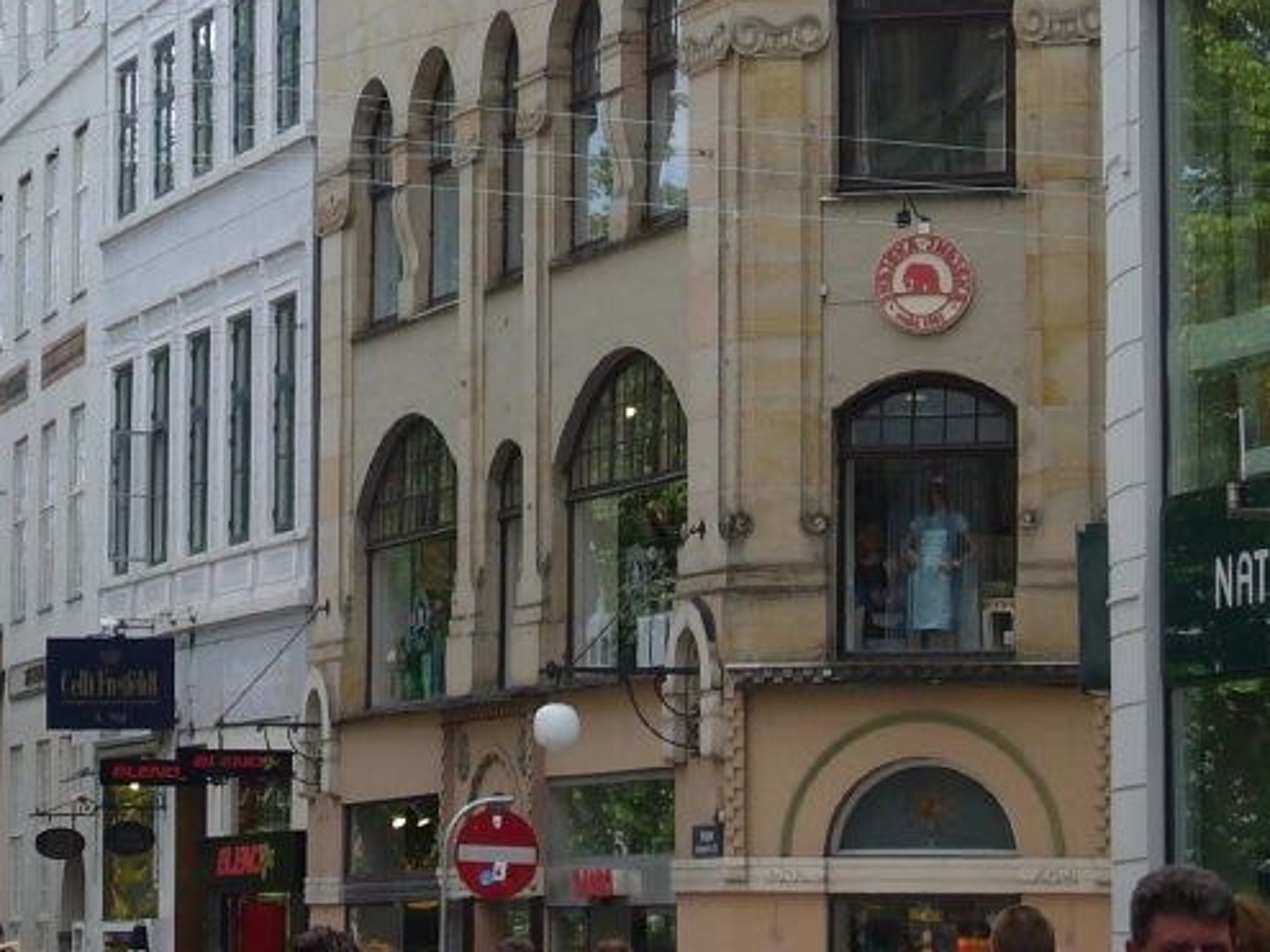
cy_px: 336
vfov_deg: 8.4
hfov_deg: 11.2
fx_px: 6456
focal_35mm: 176
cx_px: 387
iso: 80
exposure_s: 1/320
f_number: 4.3
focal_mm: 11.2
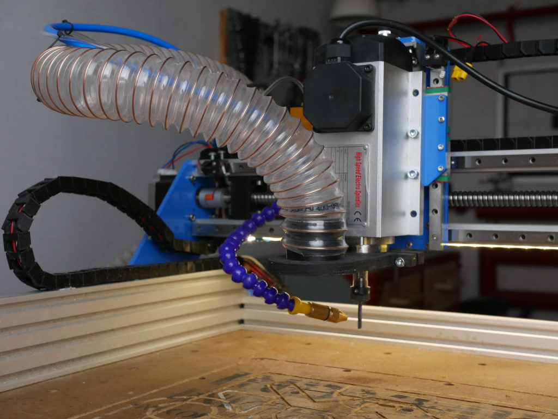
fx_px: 806
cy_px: 210
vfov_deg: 29.1
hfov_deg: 38.2
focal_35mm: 50
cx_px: 279
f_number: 4.5
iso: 800
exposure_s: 1/40
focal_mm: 25
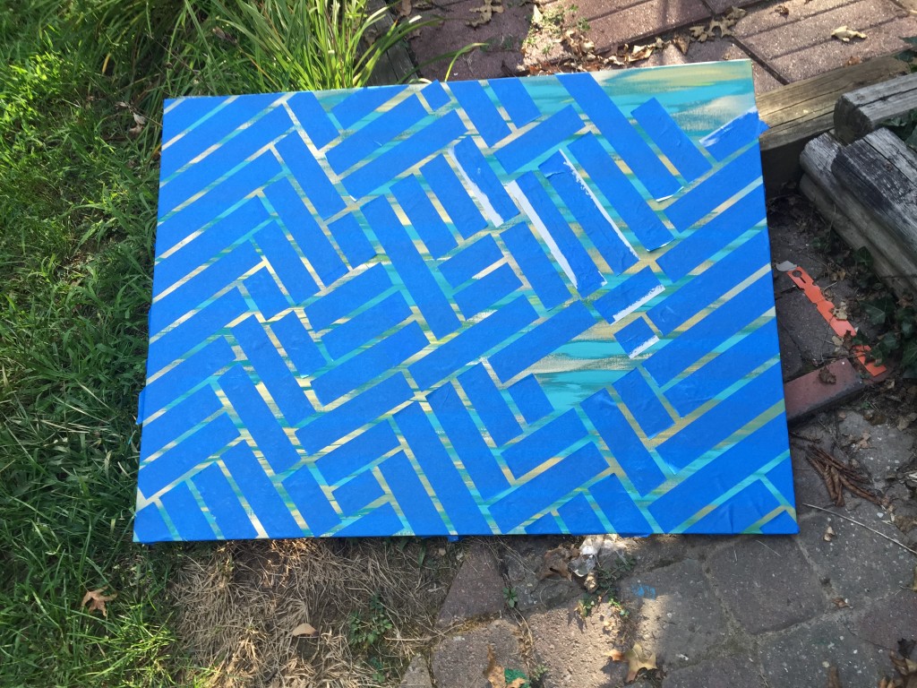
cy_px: 344
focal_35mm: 29
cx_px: 458
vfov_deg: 48.2
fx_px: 768
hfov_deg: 61.7
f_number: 2.2
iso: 40
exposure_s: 1/120
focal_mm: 4.15
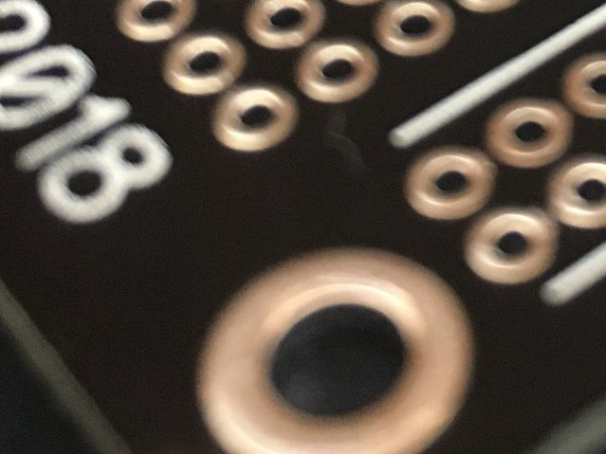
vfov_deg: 12.5
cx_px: 668
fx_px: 1908
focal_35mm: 109
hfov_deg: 17.4
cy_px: -337
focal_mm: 4.15
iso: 125
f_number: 2.2
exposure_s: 1/30
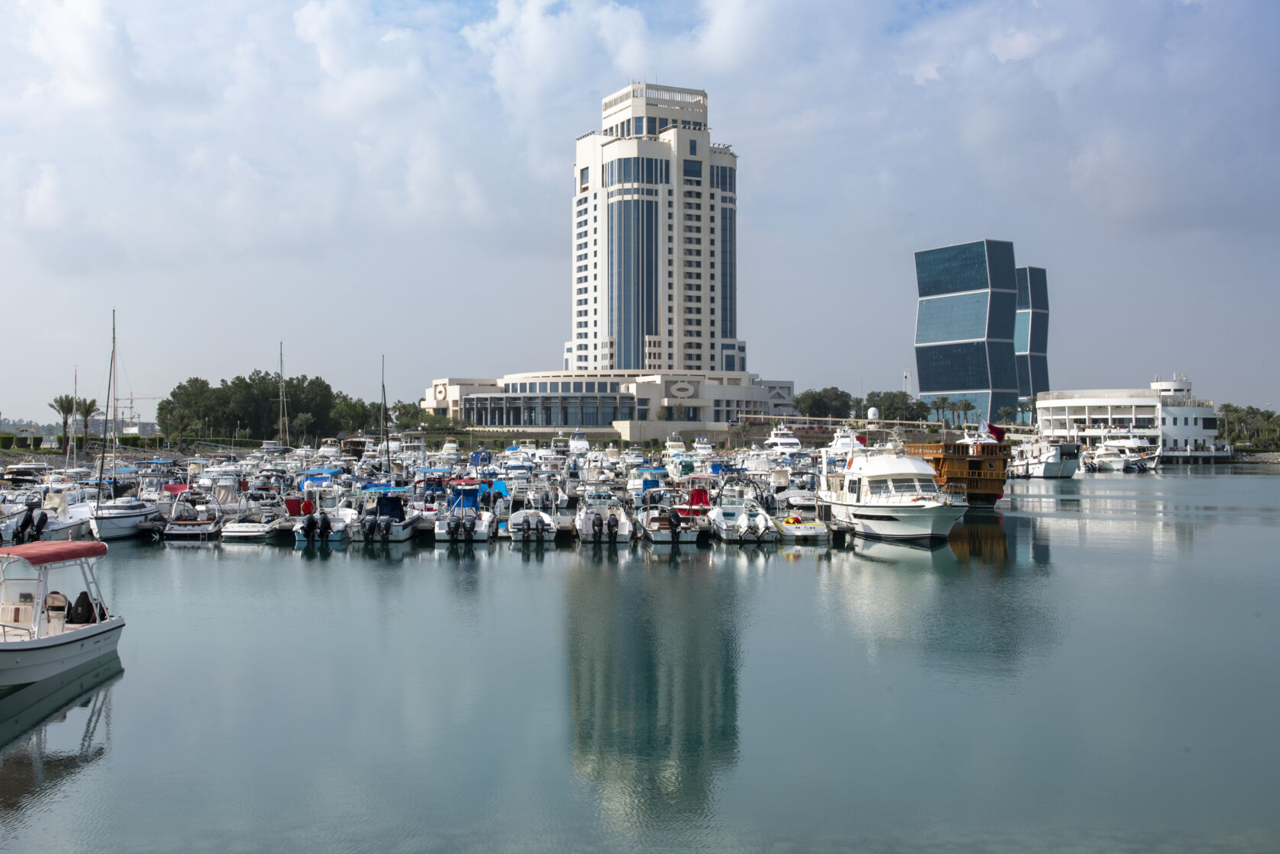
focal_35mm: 40
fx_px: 1422
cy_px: 370
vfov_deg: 33.4
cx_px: 555
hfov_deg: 48.3
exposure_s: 1/15
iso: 31
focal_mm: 35
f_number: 16
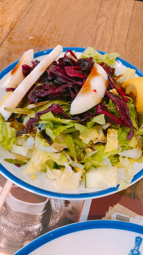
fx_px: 209
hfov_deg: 37.8
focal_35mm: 31
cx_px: 77
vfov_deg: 62.6
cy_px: 129
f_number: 1.8
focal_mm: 3.99
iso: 100
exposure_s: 1/17
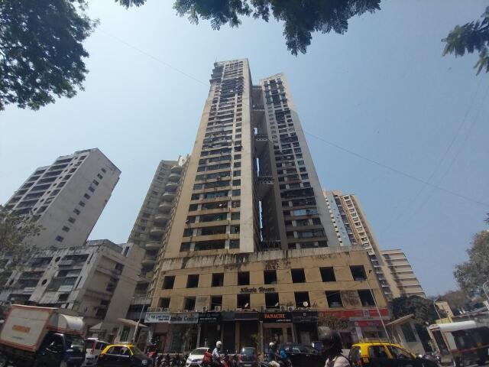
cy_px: 184
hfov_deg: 106.2
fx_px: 184
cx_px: 244
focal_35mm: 13
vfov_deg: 89.9
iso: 64
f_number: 2.2
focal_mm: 1.3
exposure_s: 1/2149
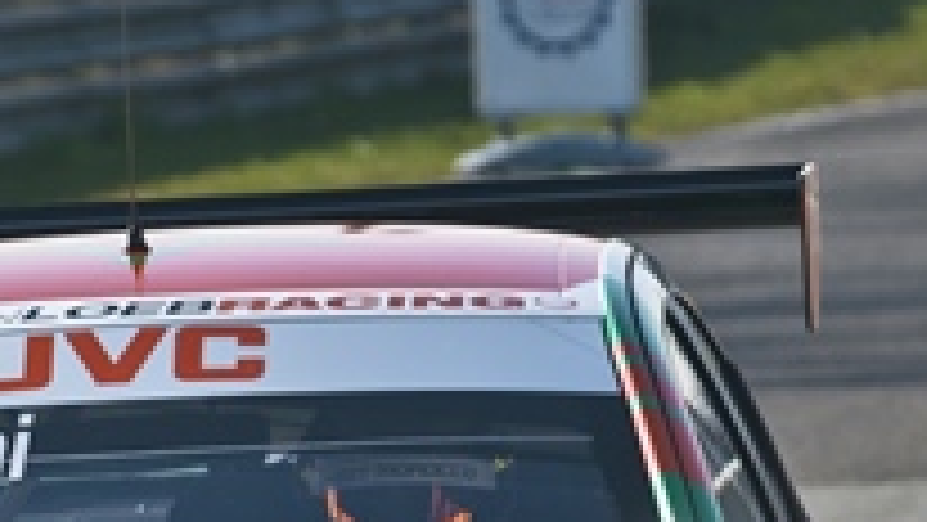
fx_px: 23947
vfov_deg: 1.2
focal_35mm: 974
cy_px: 817
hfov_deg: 2.2
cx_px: 126
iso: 125
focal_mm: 200
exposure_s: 1/800
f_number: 6.3
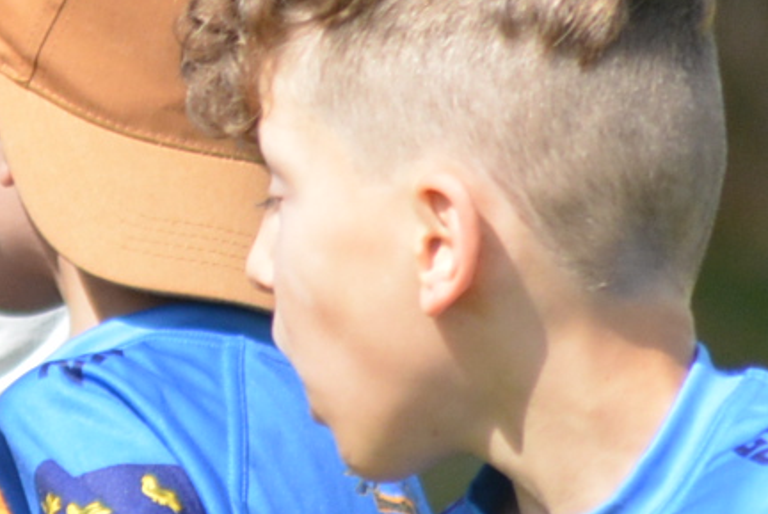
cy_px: -452
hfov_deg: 0.8
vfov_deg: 0.6
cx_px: -569
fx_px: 53215
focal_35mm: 2492
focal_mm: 240
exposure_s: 1/1000
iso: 400
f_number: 5
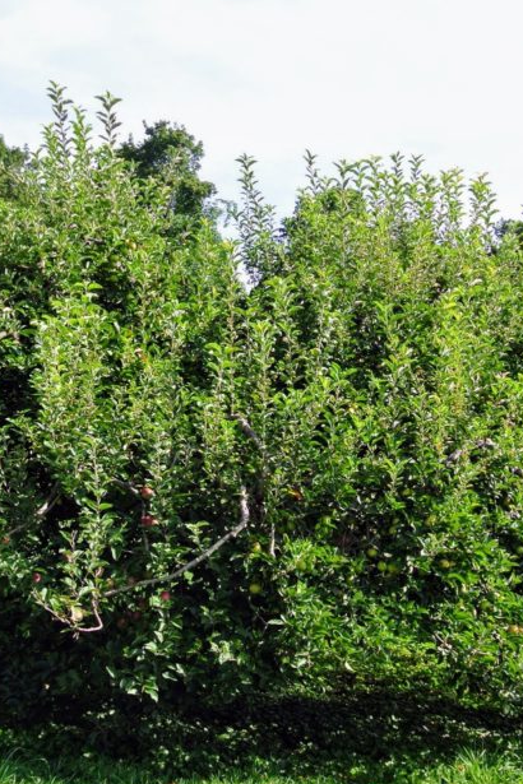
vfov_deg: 43.6
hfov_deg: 29.9
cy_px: 417
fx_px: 981
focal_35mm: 45
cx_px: 274
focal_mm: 10
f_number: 4
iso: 100
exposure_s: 1/320
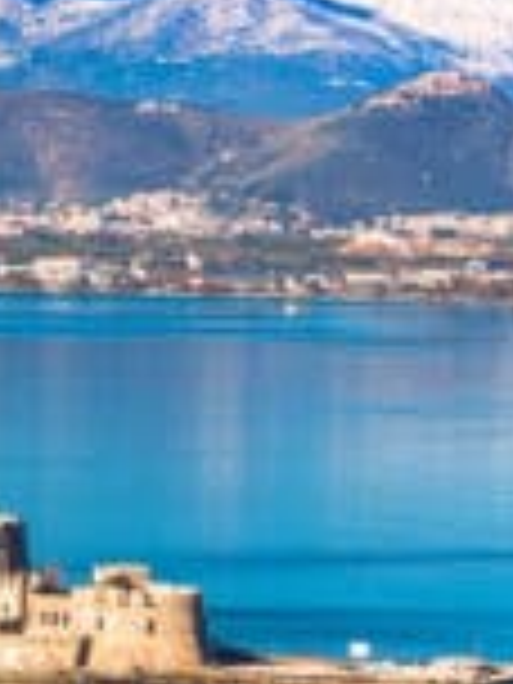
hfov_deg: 5.0
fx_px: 5849
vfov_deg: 6.7
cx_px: 256
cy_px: 594
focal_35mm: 296
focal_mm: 52
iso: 100
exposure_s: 1/160
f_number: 8
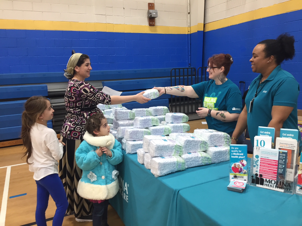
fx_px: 253
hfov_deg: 61.7
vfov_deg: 48.2
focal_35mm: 29
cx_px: 151
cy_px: 113
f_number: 2.2
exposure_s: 1/30
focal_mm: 4.15
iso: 80
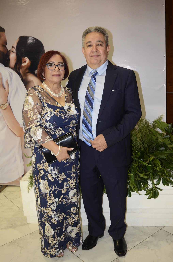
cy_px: 131
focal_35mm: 36
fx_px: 261
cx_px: 86
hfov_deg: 36.7
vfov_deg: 53.2
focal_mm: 24
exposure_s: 1/60
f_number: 4.5
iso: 800
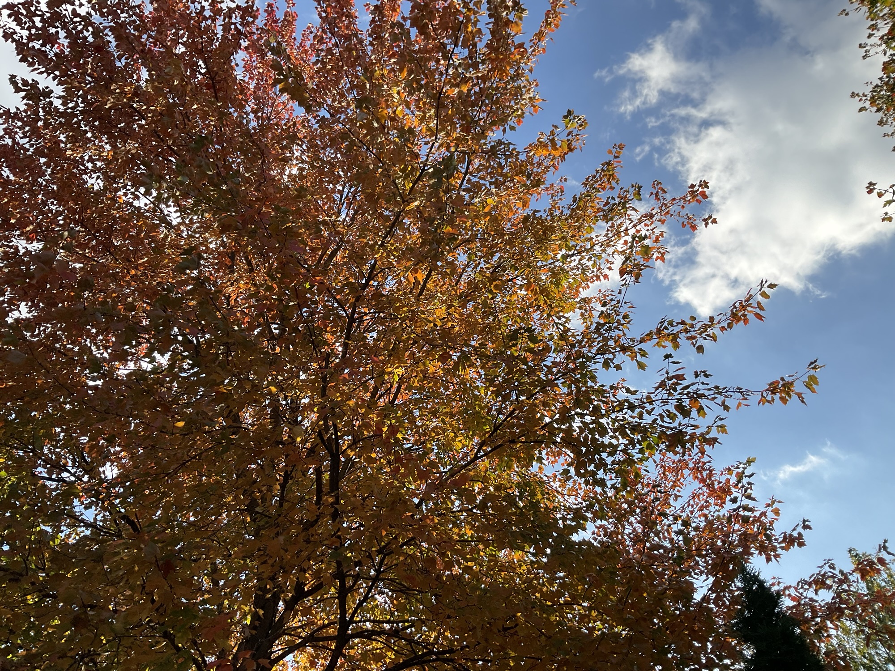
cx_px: 448
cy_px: 336
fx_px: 750
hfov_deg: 61.7
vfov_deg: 48.2
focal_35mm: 29
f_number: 1.8
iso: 16
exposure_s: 1/1168
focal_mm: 3
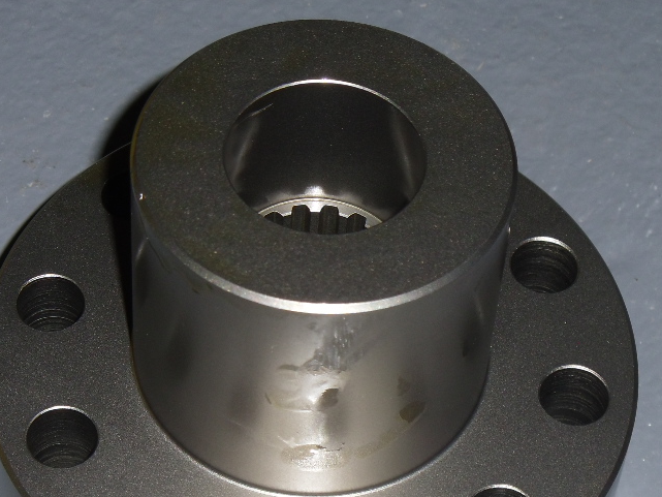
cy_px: 361
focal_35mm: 131
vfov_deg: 11.3
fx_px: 2506
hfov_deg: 15.0
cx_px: 308
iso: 80
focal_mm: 14.8
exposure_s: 1/60
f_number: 4.5
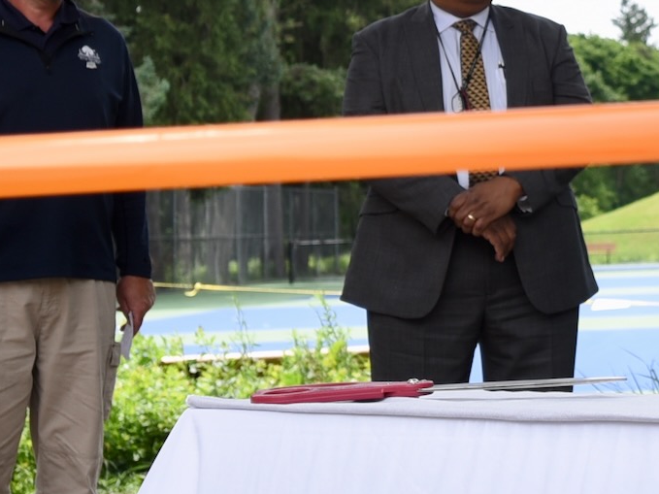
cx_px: 668
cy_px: -62
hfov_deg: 16.2
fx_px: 2265
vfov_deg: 12.2
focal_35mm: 119
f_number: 2.8
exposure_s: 1/800
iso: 100
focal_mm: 24
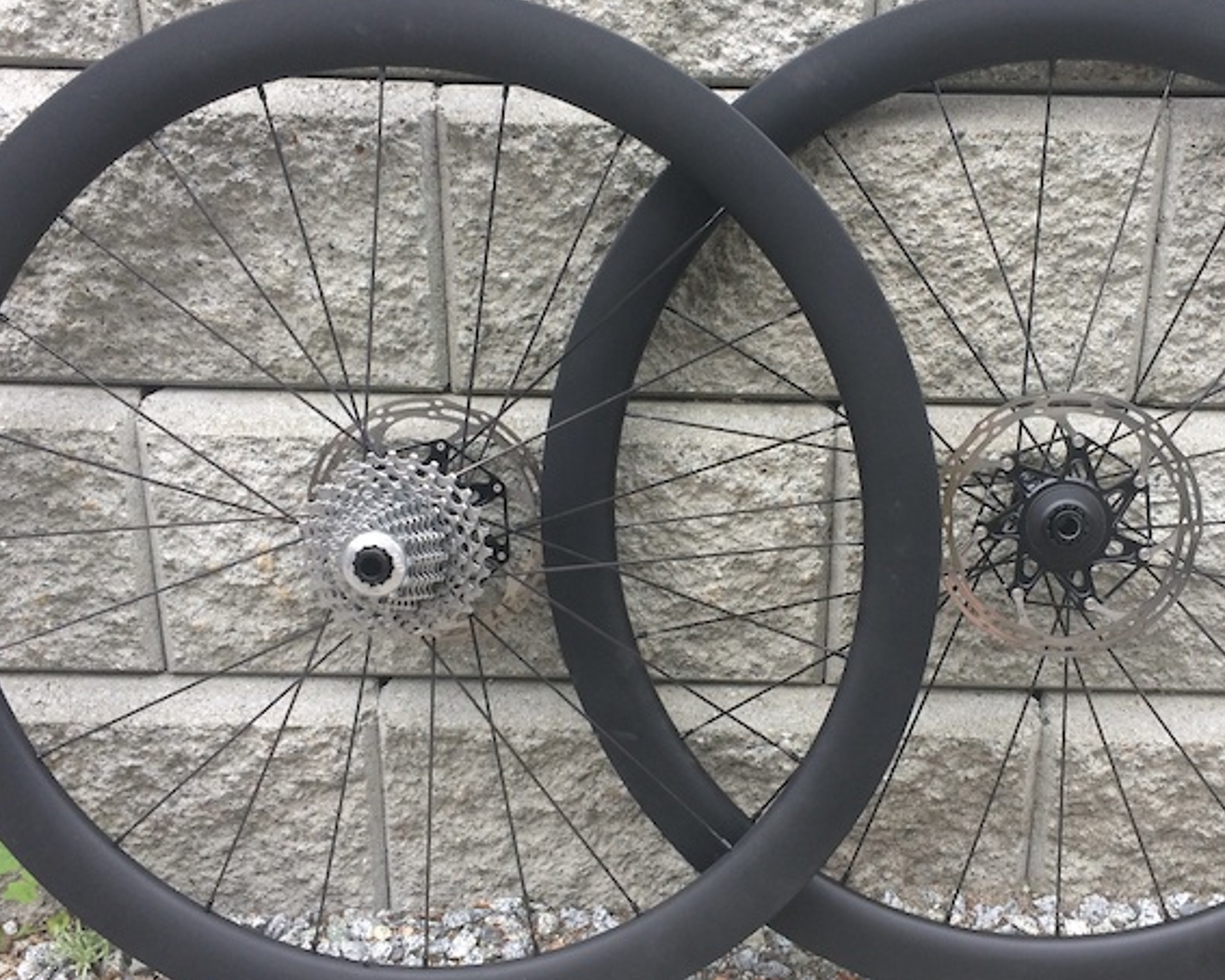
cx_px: 732
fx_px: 1450
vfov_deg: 37.3
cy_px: 485
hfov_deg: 45.6
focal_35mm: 40
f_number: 2.2
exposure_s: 1/138
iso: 32
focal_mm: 4.15
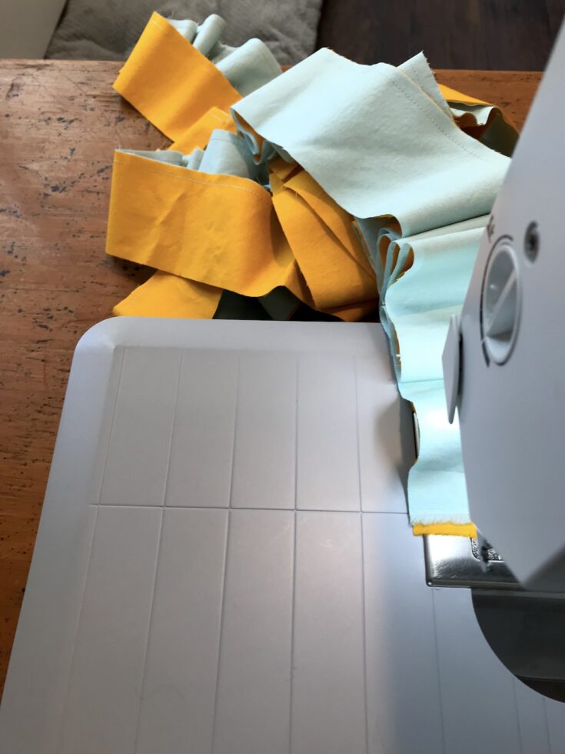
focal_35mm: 28
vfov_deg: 63.4
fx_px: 609
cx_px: 282
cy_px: 377
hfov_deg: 49.7
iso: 25
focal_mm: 3.99
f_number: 1.8
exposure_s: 1/60
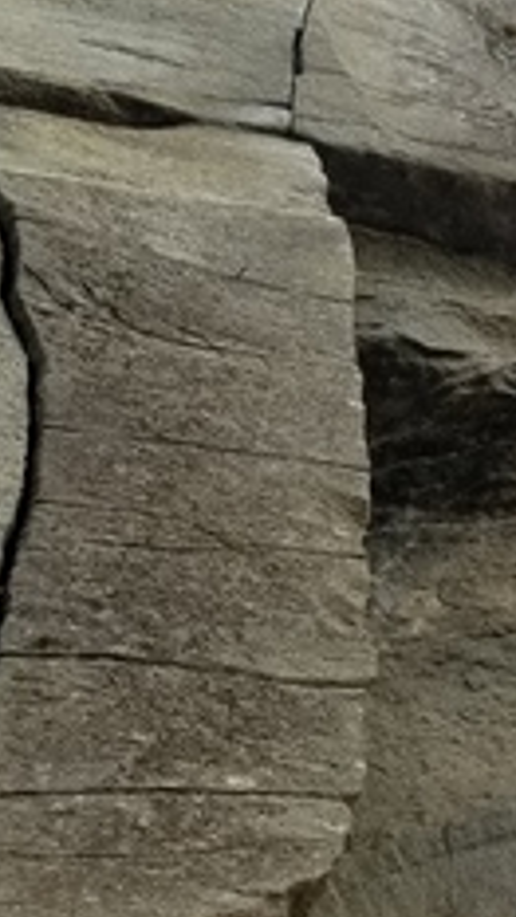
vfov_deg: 29.0
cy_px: 433
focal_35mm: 73
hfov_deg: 16.4
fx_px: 1776
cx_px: 421
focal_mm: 4.25
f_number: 1.7
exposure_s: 1/356
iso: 50
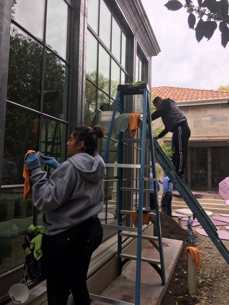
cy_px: 152
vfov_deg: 61.7
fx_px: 256
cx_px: 114
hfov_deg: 48.2
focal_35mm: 29
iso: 25
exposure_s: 1/333
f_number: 2.2
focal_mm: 4.15
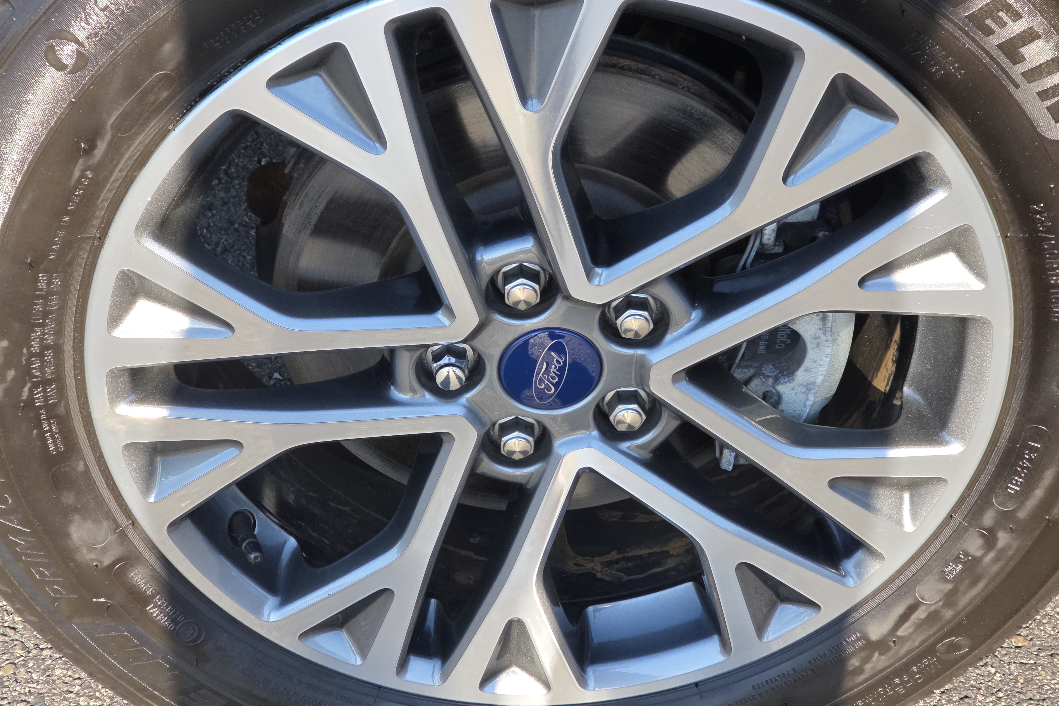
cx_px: 529
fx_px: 2118
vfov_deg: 18.9
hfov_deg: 28.1
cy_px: 326
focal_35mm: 72
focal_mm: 7
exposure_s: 1/215
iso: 25
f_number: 2.4
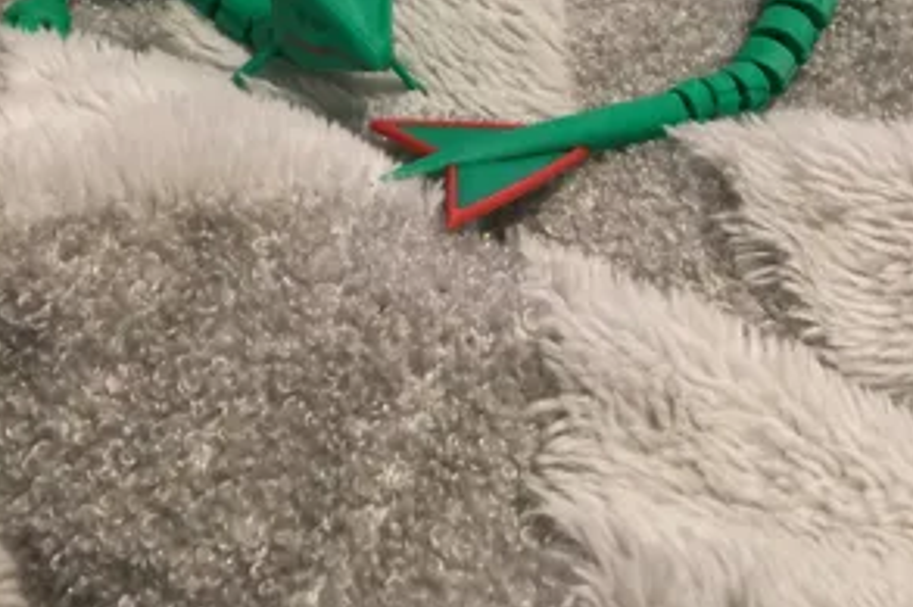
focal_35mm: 44
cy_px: 115
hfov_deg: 44.5
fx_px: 1115
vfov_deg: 29.7
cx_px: 458
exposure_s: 1/25
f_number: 2.4
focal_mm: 3.3
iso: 640
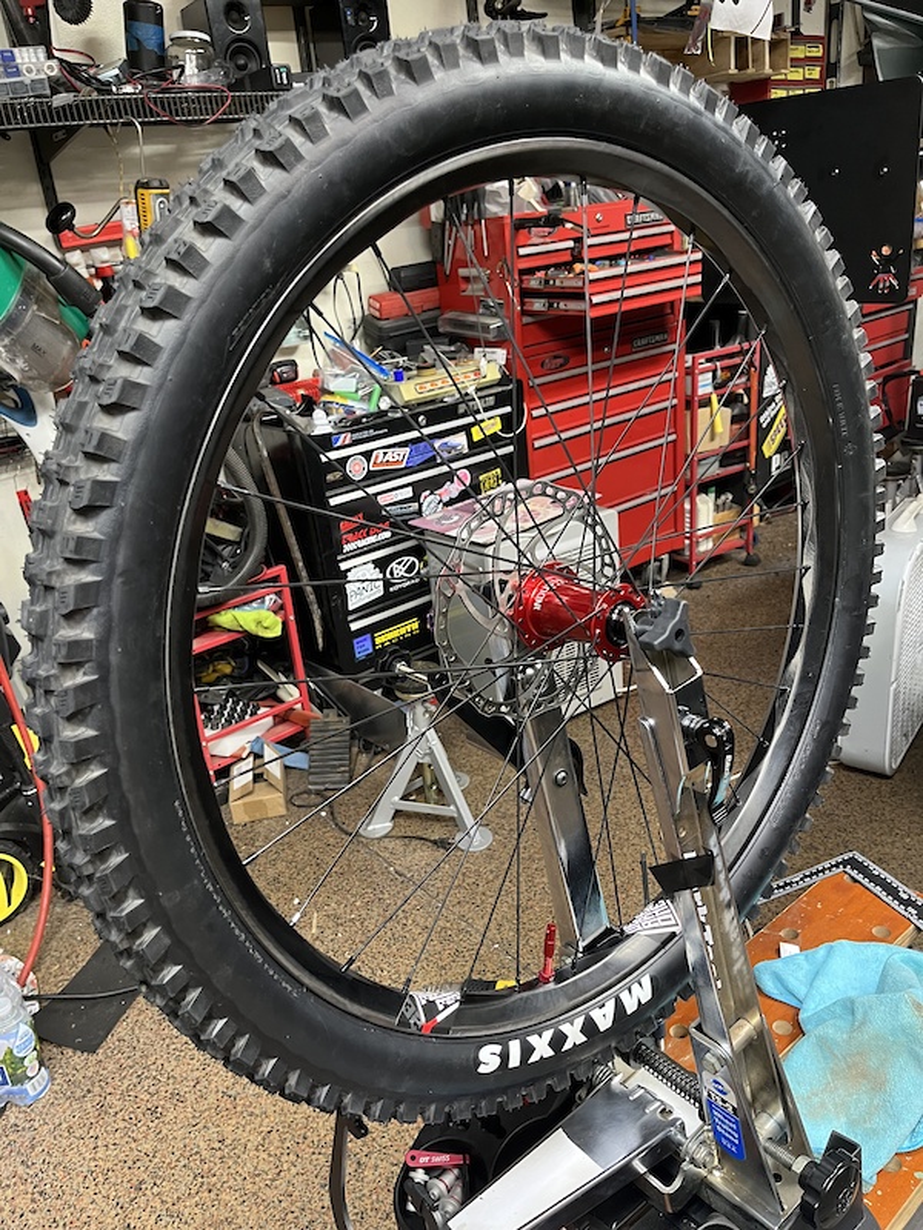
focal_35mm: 26
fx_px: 924
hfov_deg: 53.1
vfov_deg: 67.3
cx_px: 462
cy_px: 615
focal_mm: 5.1
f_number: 1.6
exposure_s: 1/60
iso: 200
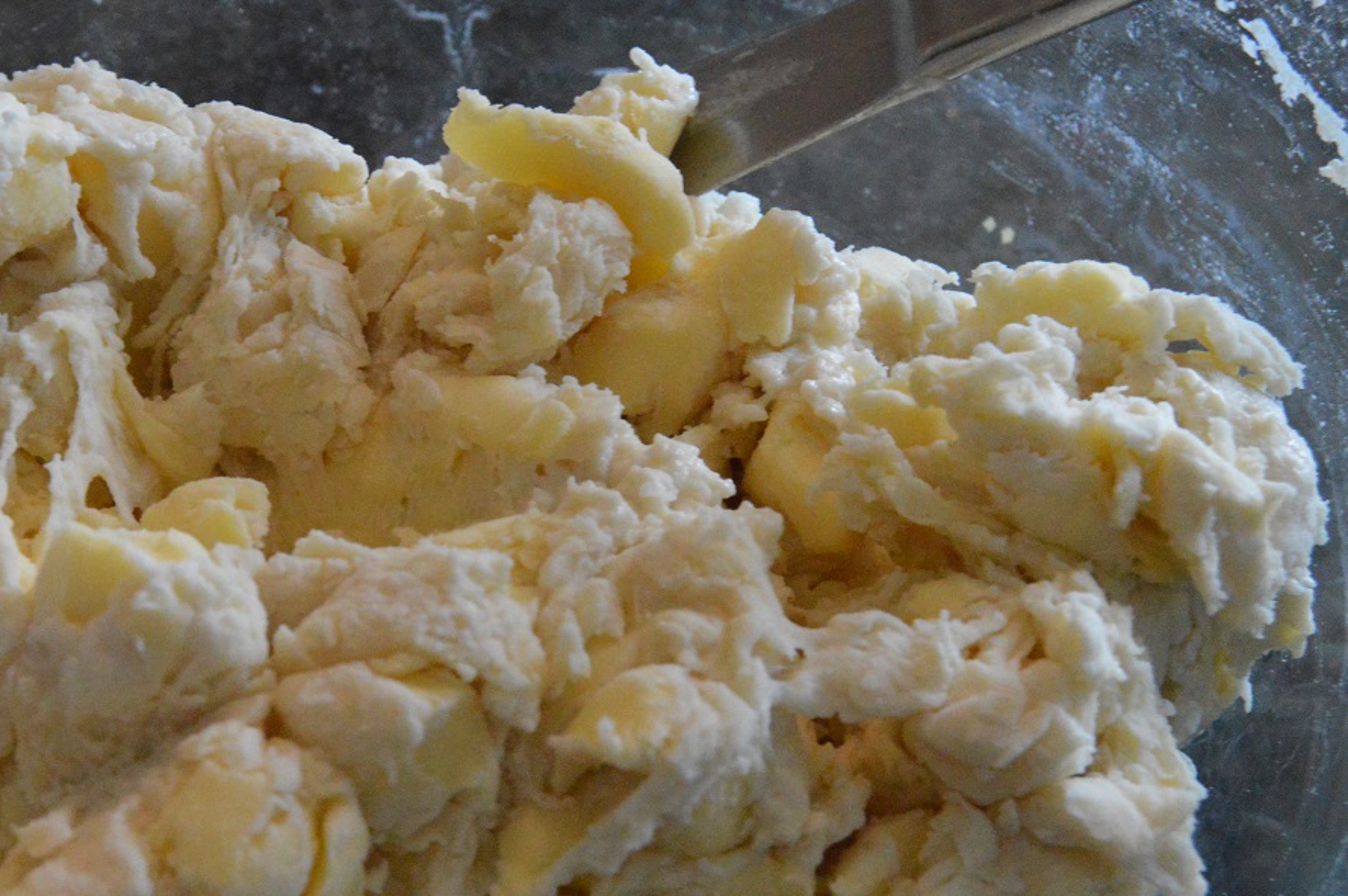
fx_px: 2880
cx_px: 514
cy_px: 454
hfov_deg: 26.3
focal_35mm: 77
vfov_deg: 17.7
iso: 6400
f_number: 9
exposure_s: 1/60
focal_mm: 38
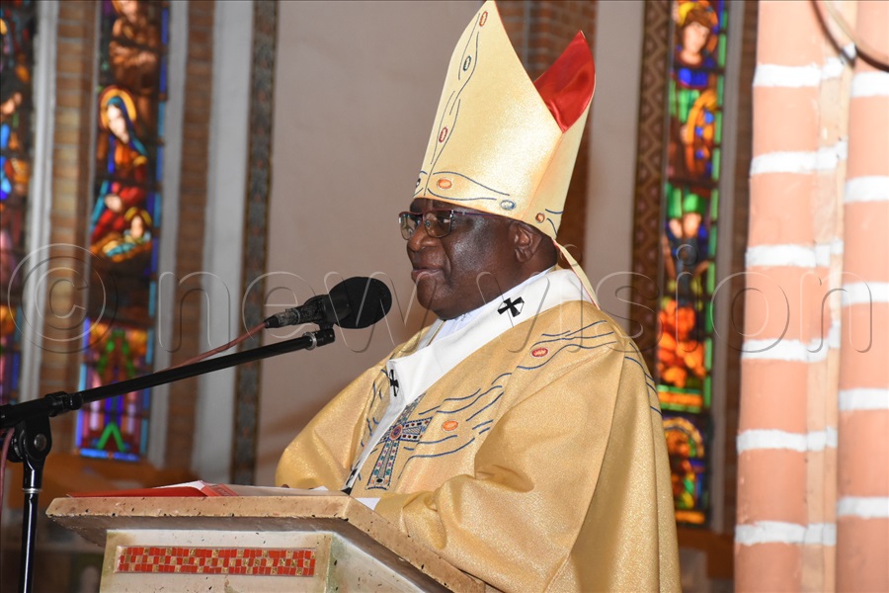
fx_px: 3519
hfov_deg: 14.4
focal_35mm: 142
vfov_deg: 9.6
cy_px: 296
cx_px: 444
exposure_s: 1/125
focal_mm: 95
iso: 2500
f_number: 7.1
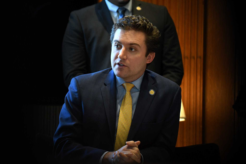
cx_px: 123
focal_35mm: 240
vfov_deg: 5.7
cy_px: 82
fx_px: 1640
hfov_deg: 8.6
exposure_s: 1/320
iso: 4000
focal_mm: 160
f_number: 2.8
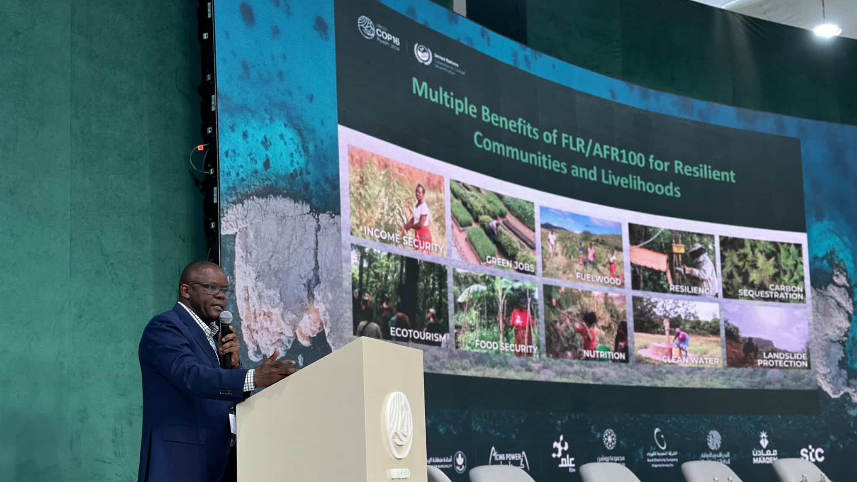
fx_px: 1204
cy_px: 318
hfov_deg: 39.2
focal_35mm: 53
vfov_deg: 22.6
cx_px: 426
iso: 125
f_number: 1.78
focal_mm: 6.86
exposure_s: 1/120
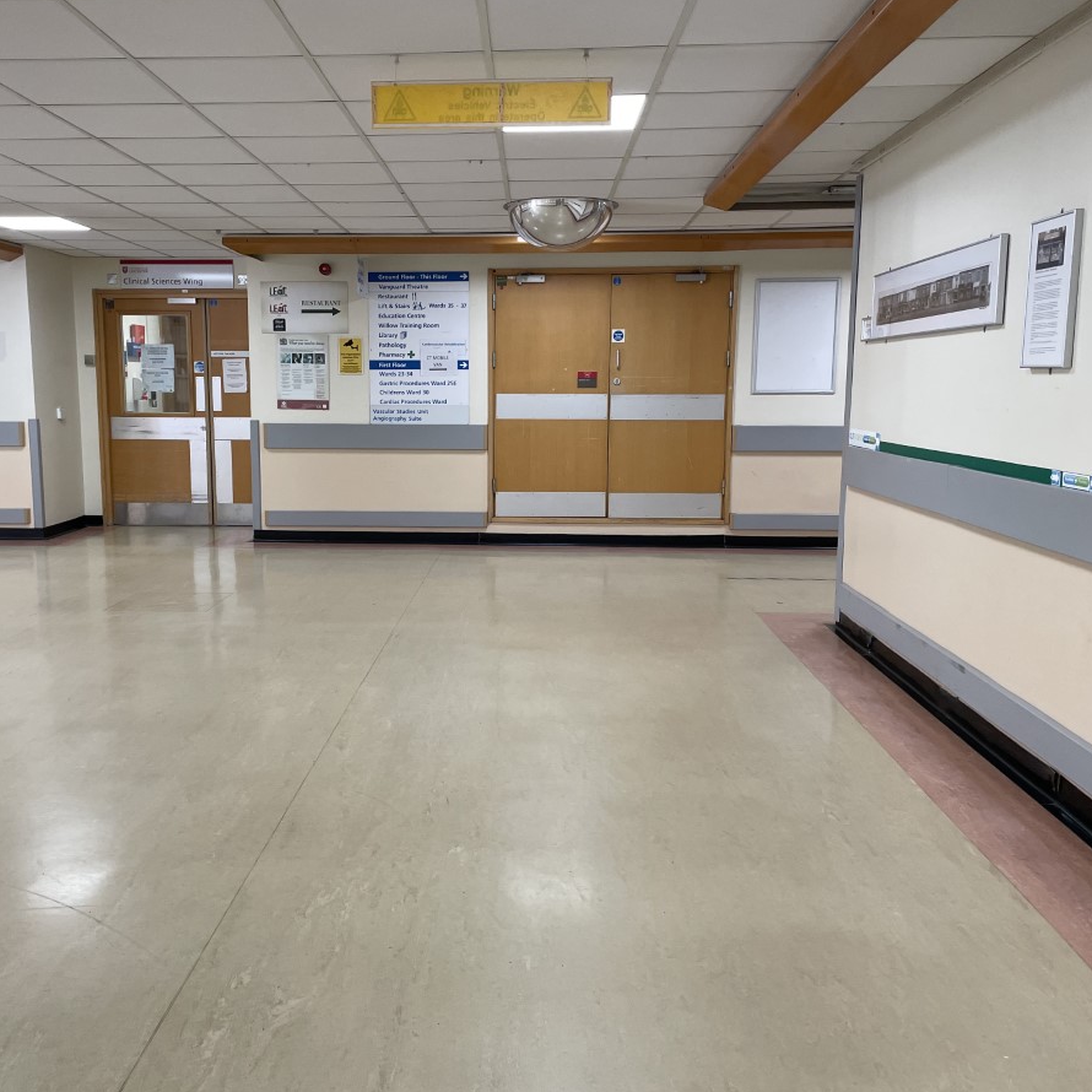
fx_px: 1106
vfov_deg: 52.5
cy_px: 548
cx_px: 459
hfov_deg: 52.3
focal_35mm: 31
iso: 125
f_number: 1.6
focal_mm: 4.2
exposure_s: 1/100
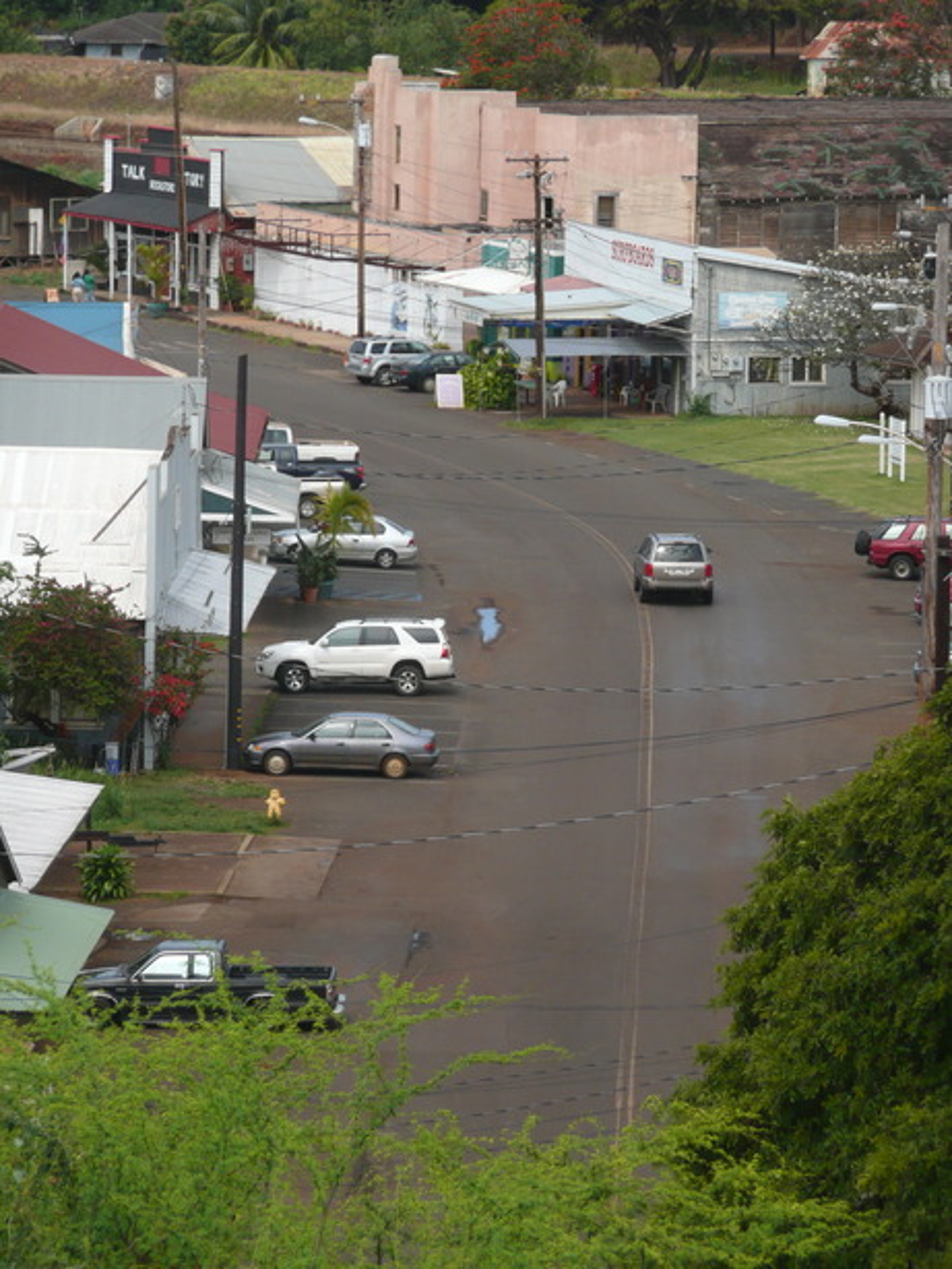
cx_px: 476
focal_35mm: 212
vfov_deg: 9.3
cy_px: 634
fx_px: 7768
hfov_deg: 7.0
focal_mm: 34.8
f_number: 4.8
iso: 100
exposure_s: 1/400
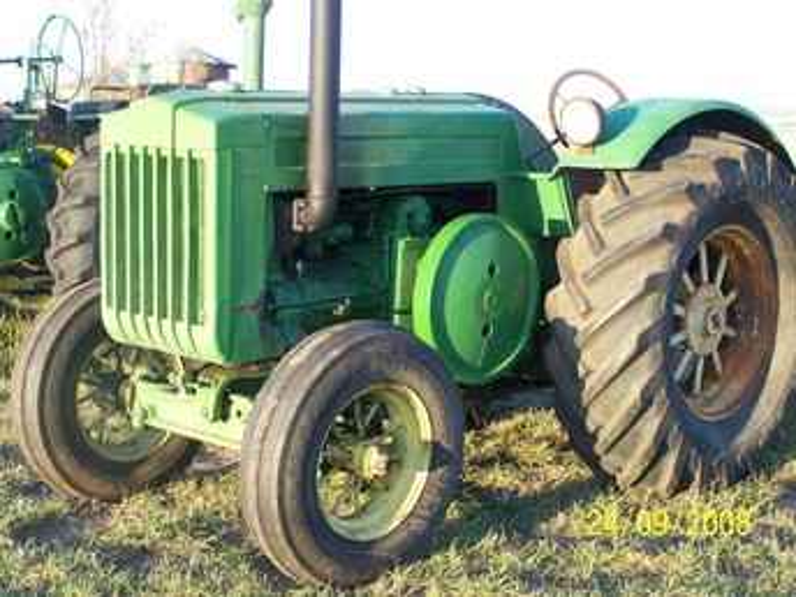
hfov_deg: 29.0
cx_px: 398
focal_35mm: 67
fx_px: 1541
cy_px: 298
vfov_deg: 21.9
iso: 80
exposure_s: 1/125
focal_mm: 11.1
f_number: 3.2
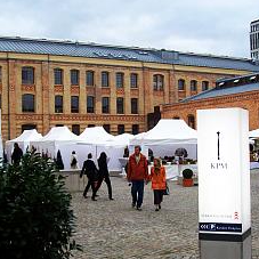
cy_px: 146
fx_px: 474
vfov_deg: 30.5
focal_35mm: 56
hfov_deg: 30.5
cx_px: 152
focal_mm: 6
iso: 80
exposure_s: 1/227
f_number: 2.7
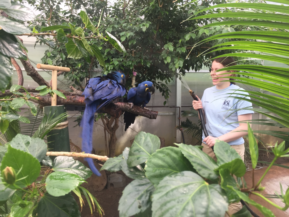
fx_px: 242
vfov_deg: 48.2
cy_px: 108
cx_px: 144
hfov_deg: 61.7
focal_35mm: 29
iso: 40
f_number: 2.2
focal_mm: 4.15
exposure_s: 1/60
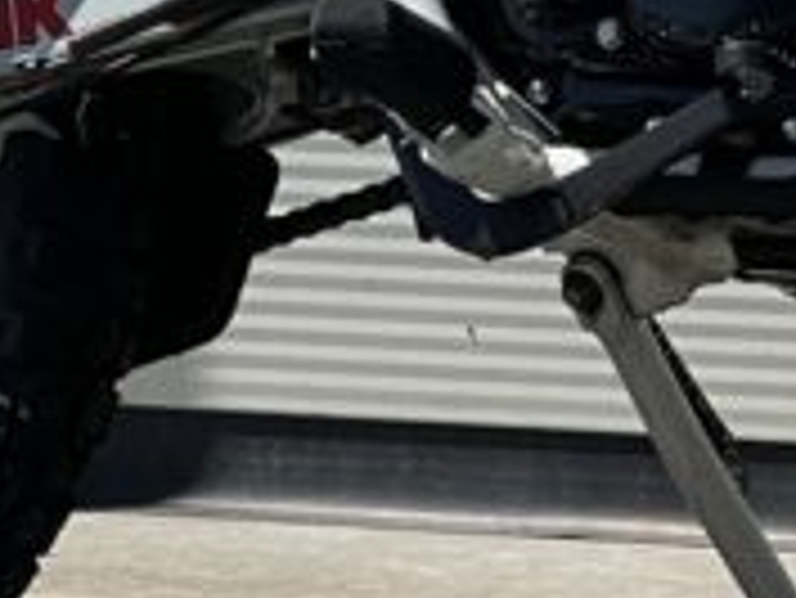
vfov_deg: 3.2
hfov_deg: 4.3
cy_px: -544
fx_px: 10677
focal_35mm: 464
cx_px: 1019
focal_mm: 9
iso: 32
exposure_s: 1/827
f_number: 2.8
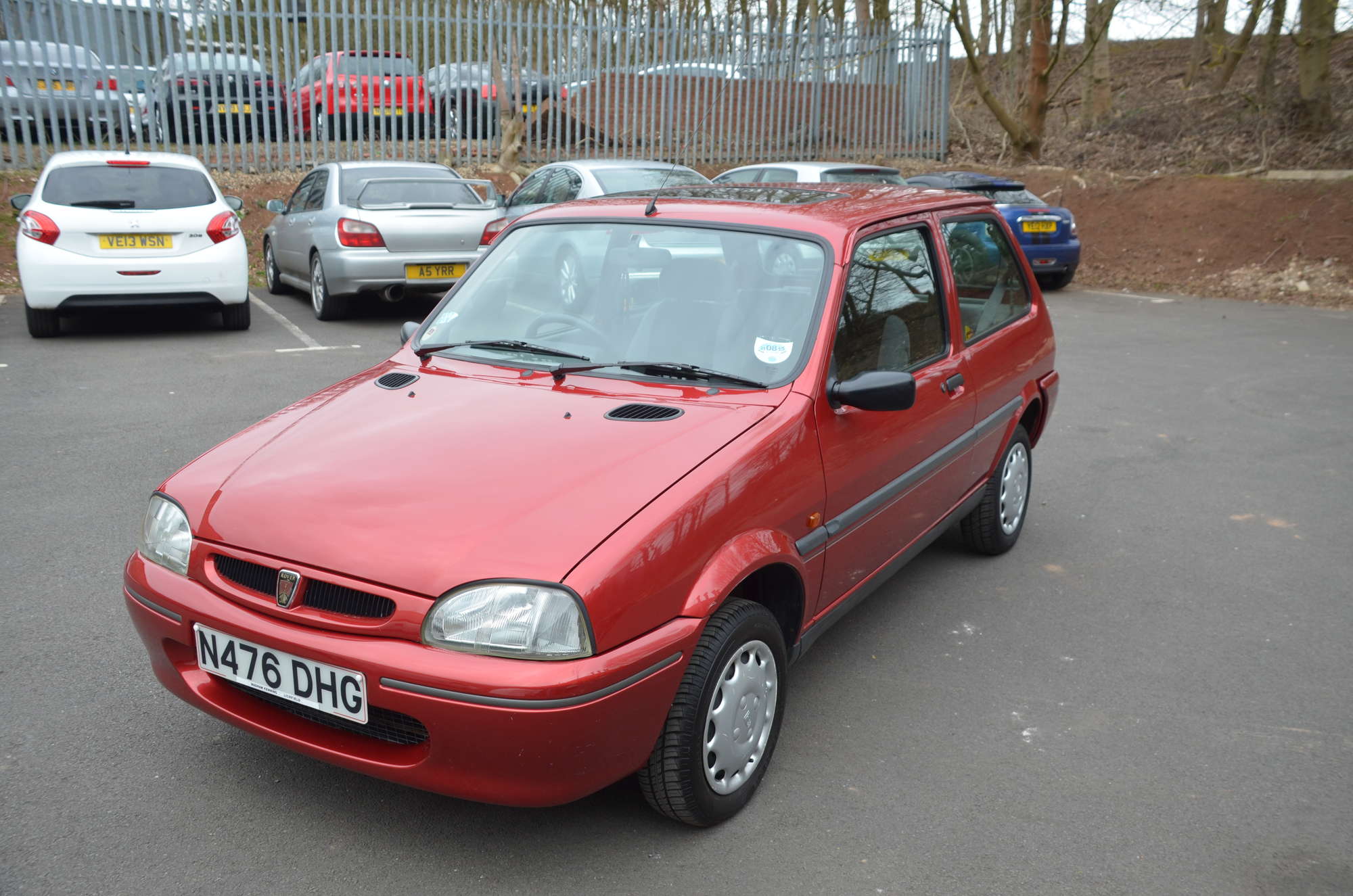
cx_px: 676
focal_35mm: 30
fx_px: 1125
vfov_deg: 43.4
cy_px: 448
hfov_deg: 62.0
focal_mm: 20
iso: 250
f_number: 3.5
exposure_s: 1/500
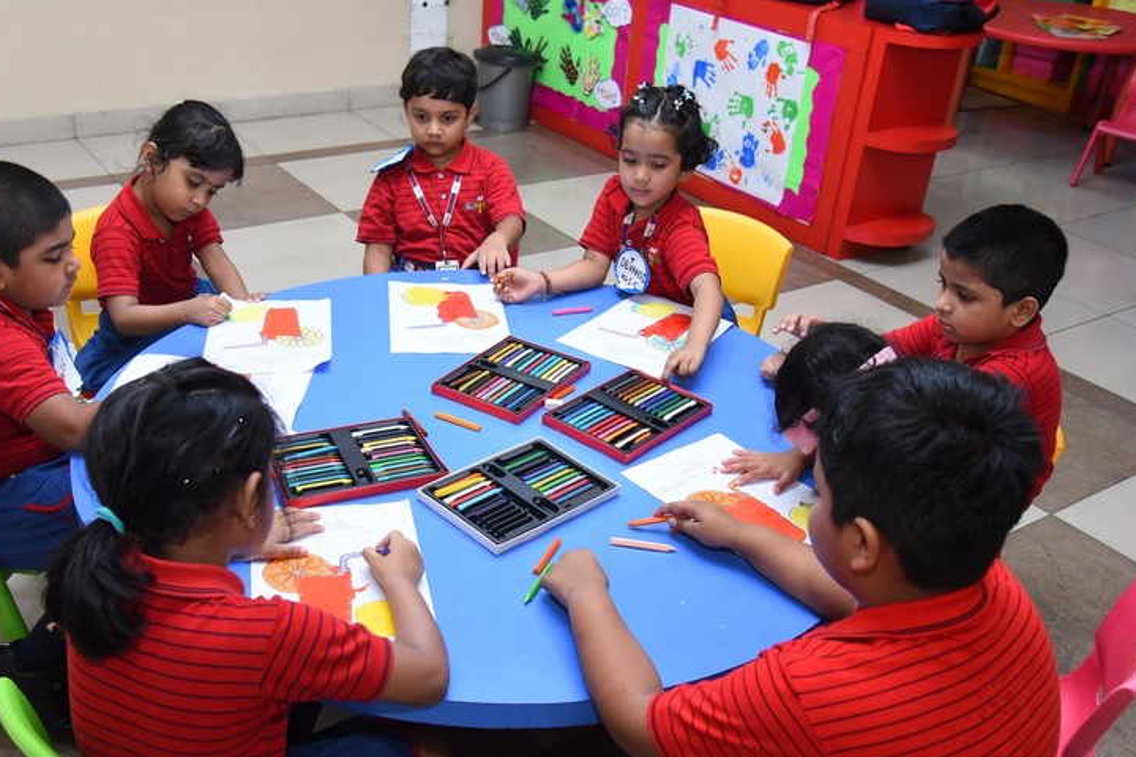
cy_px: 434
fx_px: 1104
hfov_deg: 54.4
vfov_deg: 37.8
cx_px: 518
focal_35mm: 35
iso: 2000
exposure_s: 1/200
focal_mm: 28
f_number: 4.5
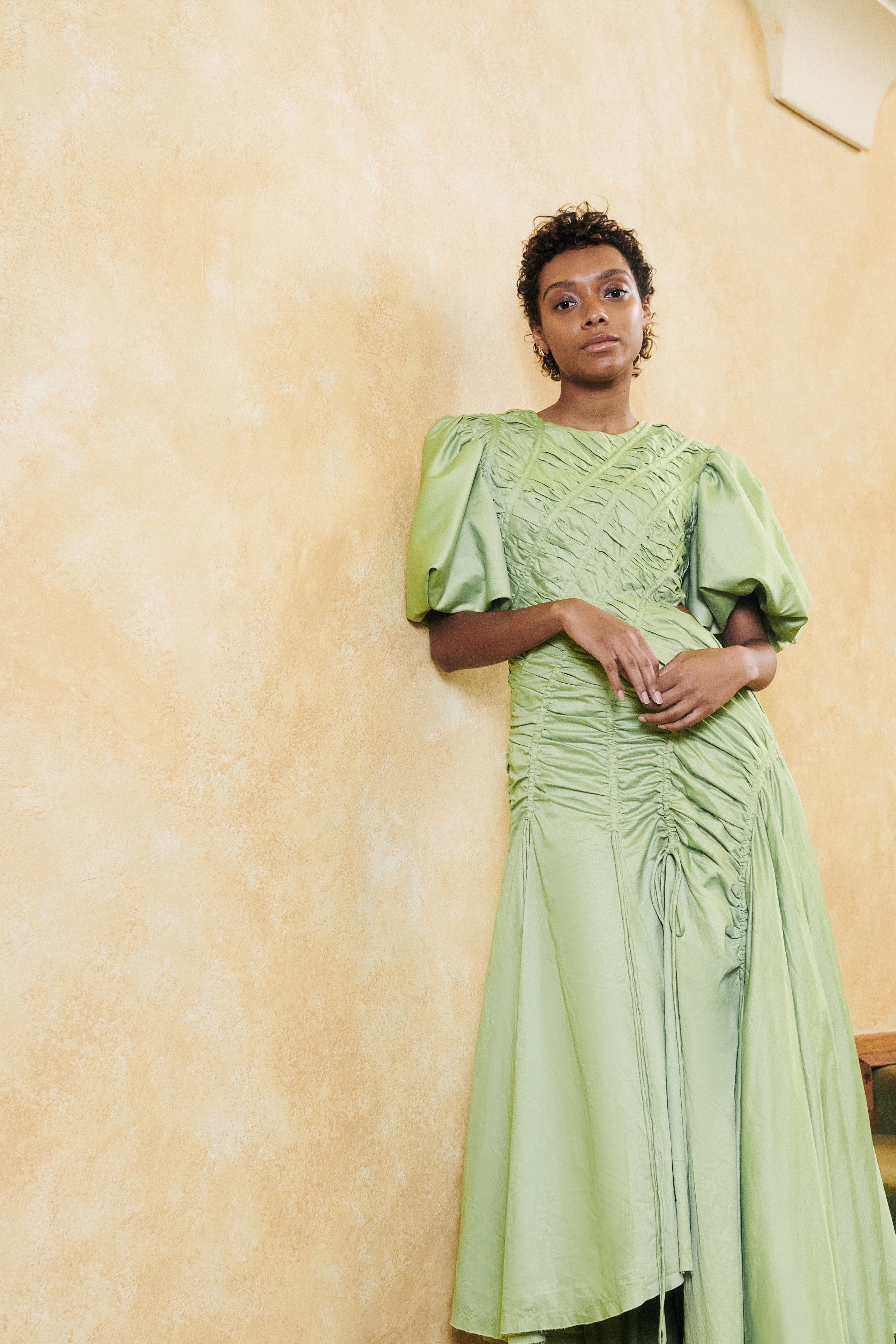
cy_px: 816
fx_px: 1904
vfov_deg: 38.7
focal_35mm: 51
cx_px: 584
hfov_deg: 26.4
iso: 4000
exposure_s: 1/100
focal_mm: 35
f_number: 5
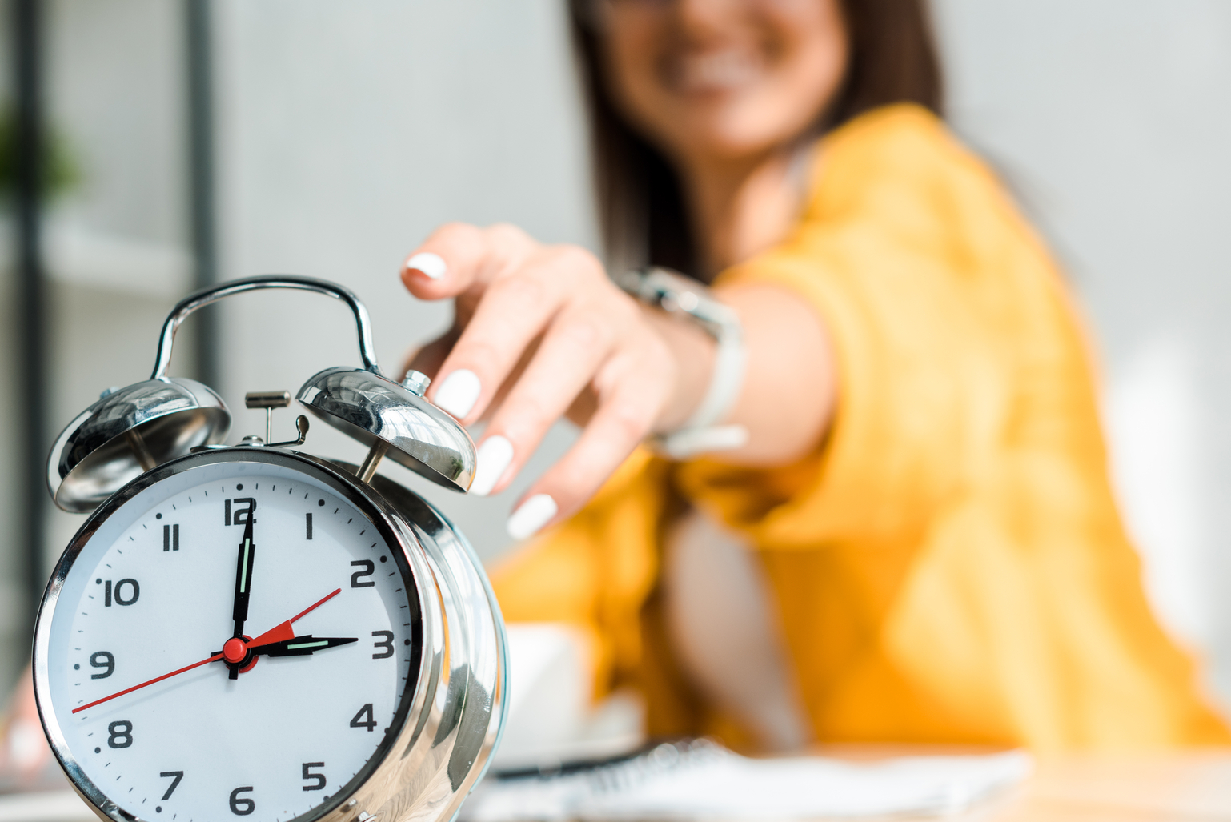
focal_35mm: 65
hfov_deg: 30.9
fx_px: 2224
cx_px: 570
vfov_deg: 20.9
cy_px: 456
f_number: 3.5
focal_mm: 50
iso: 100
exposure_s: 1/400
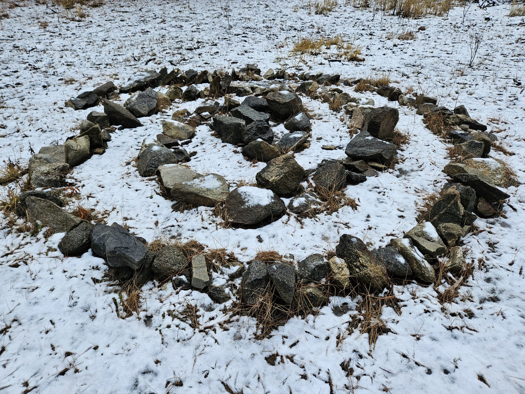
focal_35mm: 23
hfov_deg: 73.9
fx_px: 349
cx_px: 262
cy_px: 197
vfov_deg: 58.9
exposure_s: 1/1099
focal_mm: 5.4
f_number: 1.8
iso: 50
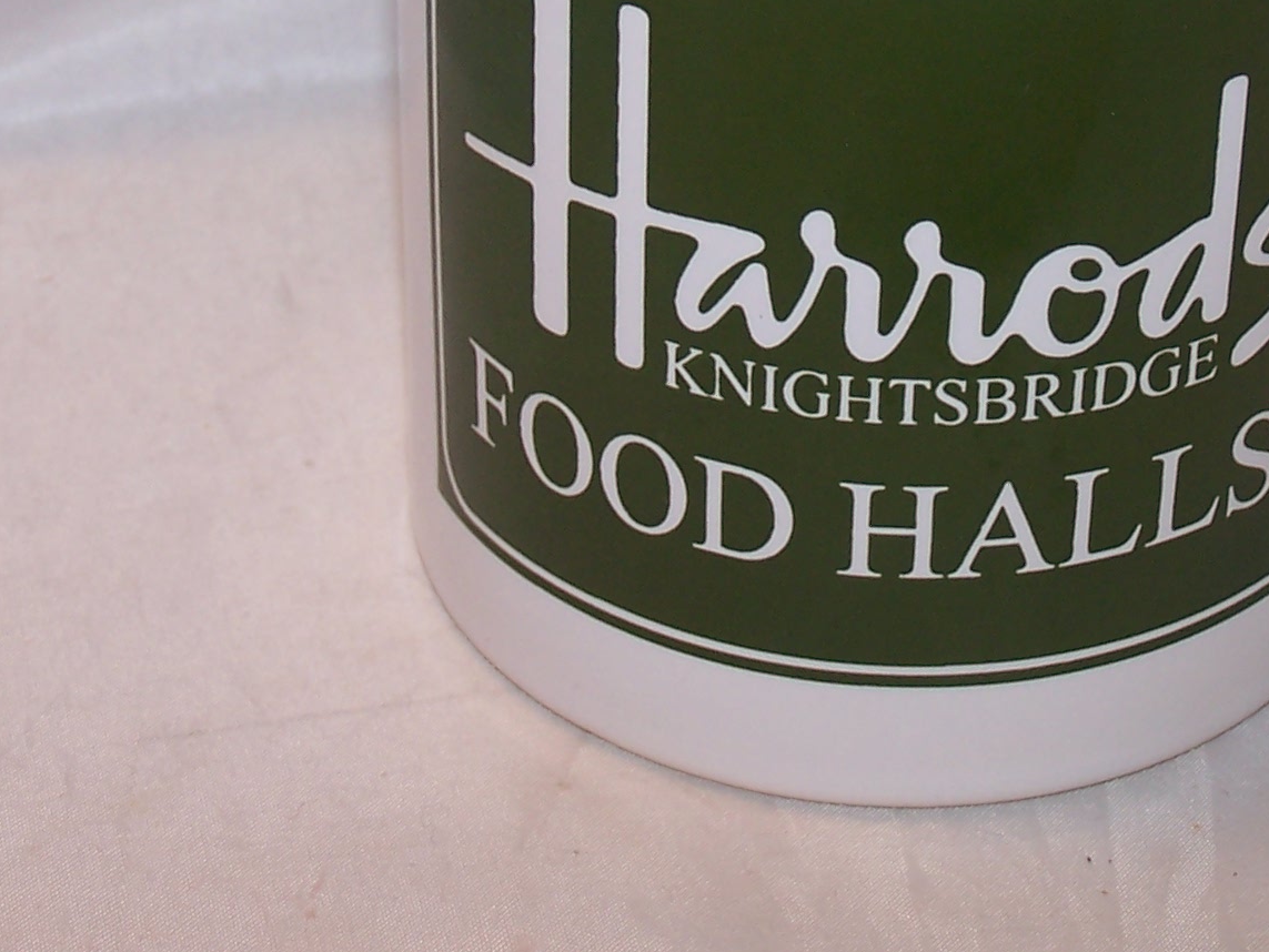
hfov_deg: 14.6
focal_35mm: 135
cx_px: 884
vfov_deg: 10.9
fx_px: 4951
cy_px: 115
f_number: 3.2
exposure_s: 1/60
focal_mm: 11.1
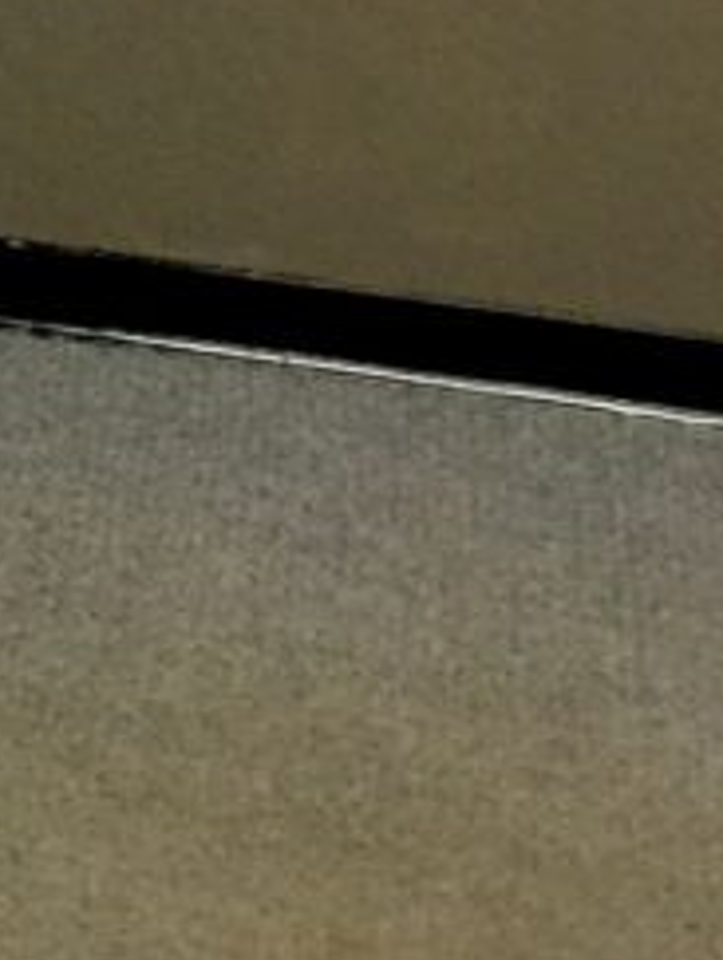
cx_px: -1486
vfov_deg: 10.4
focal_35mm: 183
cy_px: -557
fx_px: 5083
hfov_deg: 7.2
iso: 50
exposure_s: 1/15
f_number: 2.2
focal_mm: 4.15
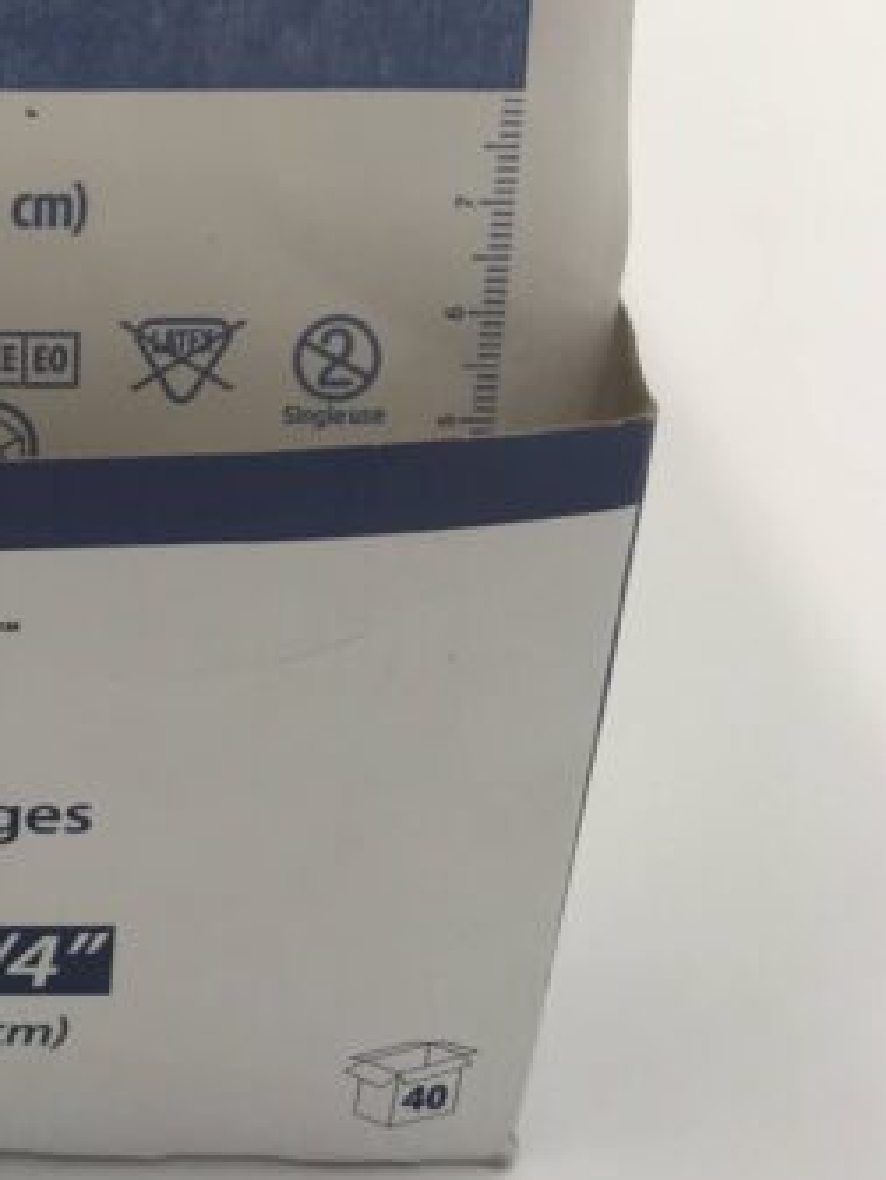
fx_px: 2284
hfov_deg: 20.7
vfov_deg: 28.9
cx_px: -131
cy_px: 498
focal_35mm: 67
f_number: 1.8
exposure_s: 1/120
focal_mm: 3.99
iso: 32
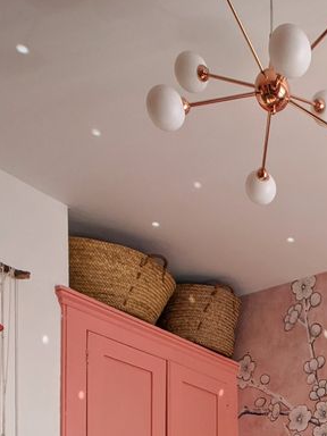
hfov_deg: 19.4
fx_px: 907
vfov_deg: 23.7
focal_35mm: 72
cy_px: 575
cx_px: 379
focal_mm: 4.38
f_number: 1.73
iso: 39
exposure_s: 1/443
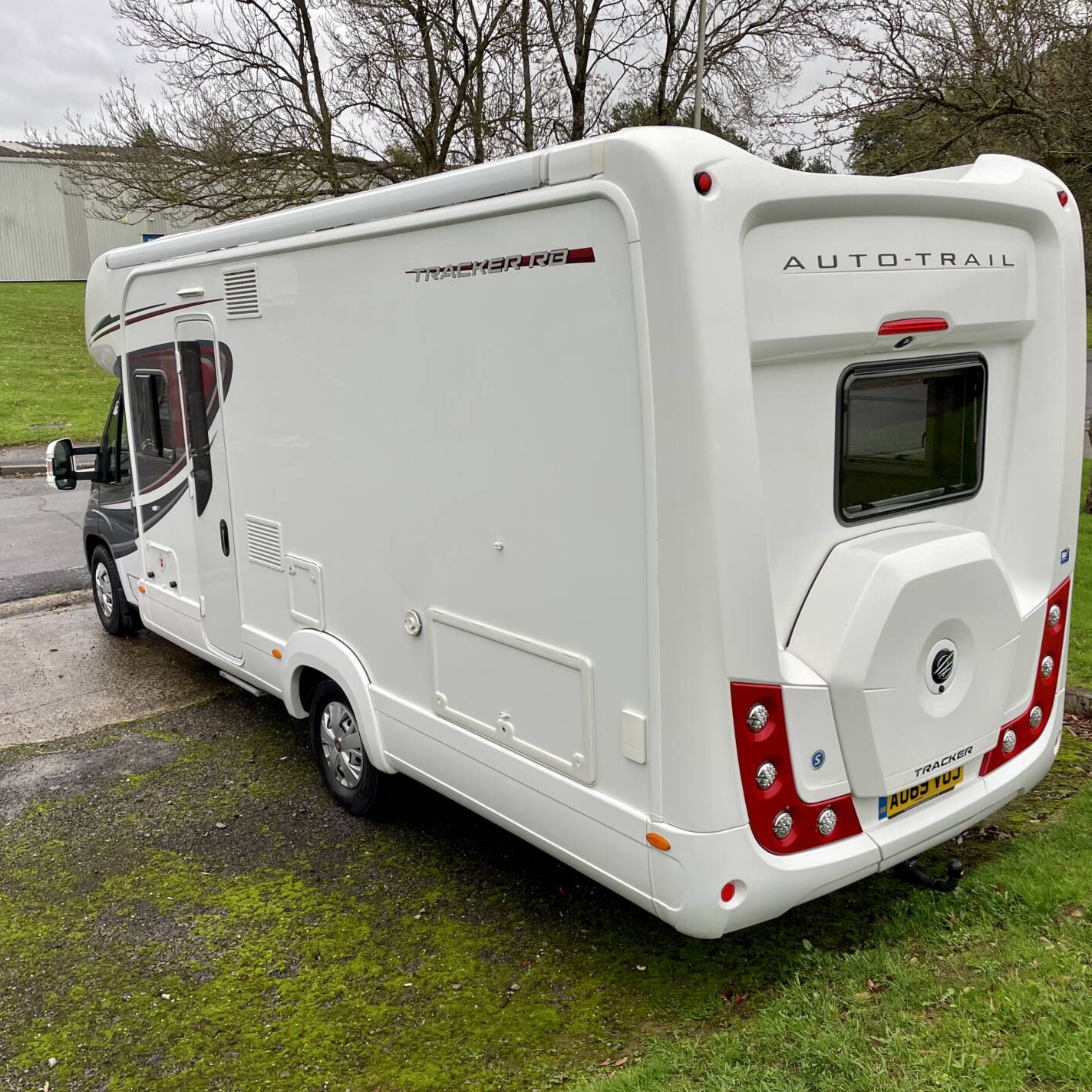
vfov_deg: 52.5
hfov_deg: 52.5
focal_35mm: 31
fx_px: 1106
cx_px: 513
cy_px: 546
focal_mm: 4.2
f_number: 1.6
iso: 40
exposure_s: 1/121
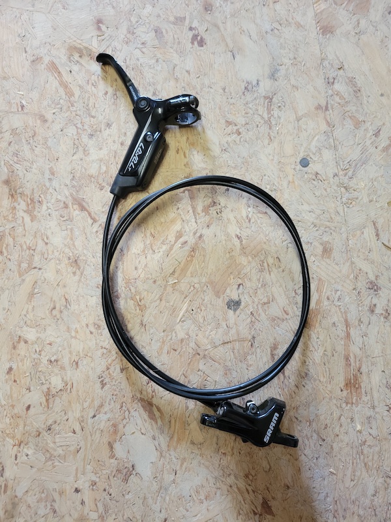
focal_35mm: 26
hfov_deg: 53.1
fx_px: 392
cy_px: 261
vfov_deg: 67.3
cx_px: 196
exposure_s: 1/40
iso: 250
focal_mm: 5.4
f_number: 1.8
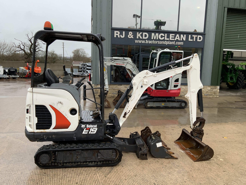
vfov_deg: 48.2
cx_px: 123
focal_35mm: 29
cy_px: 92
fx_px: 206
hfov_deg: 61.7
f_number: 1.8
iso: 40
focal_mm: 3
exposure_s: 1/122
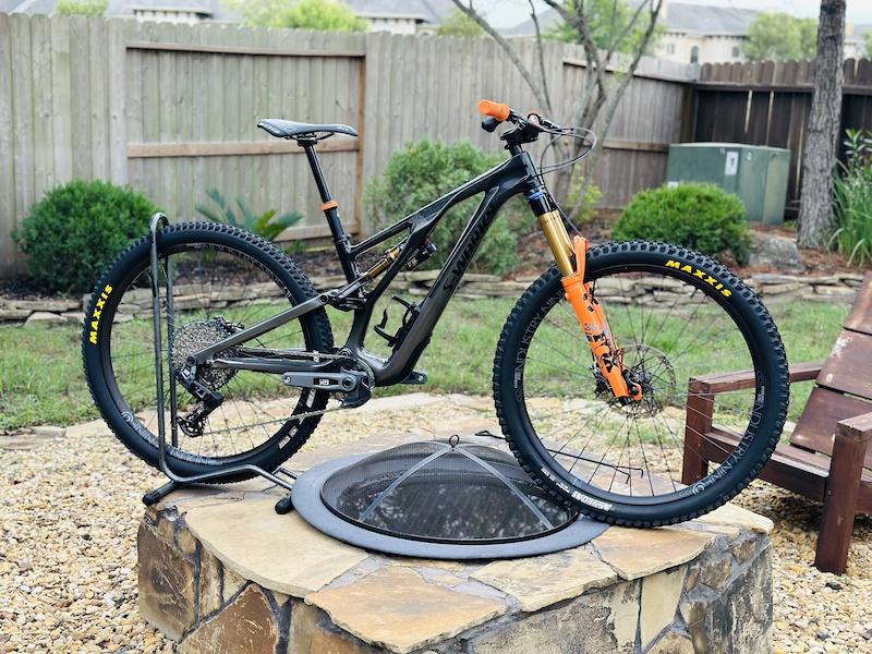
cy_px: 327
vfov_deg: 30.3
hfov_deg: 39.7
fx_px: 1209
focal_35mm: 48
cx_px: 436
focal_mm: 6.86
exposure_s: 1/213
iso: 80
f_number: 1.78
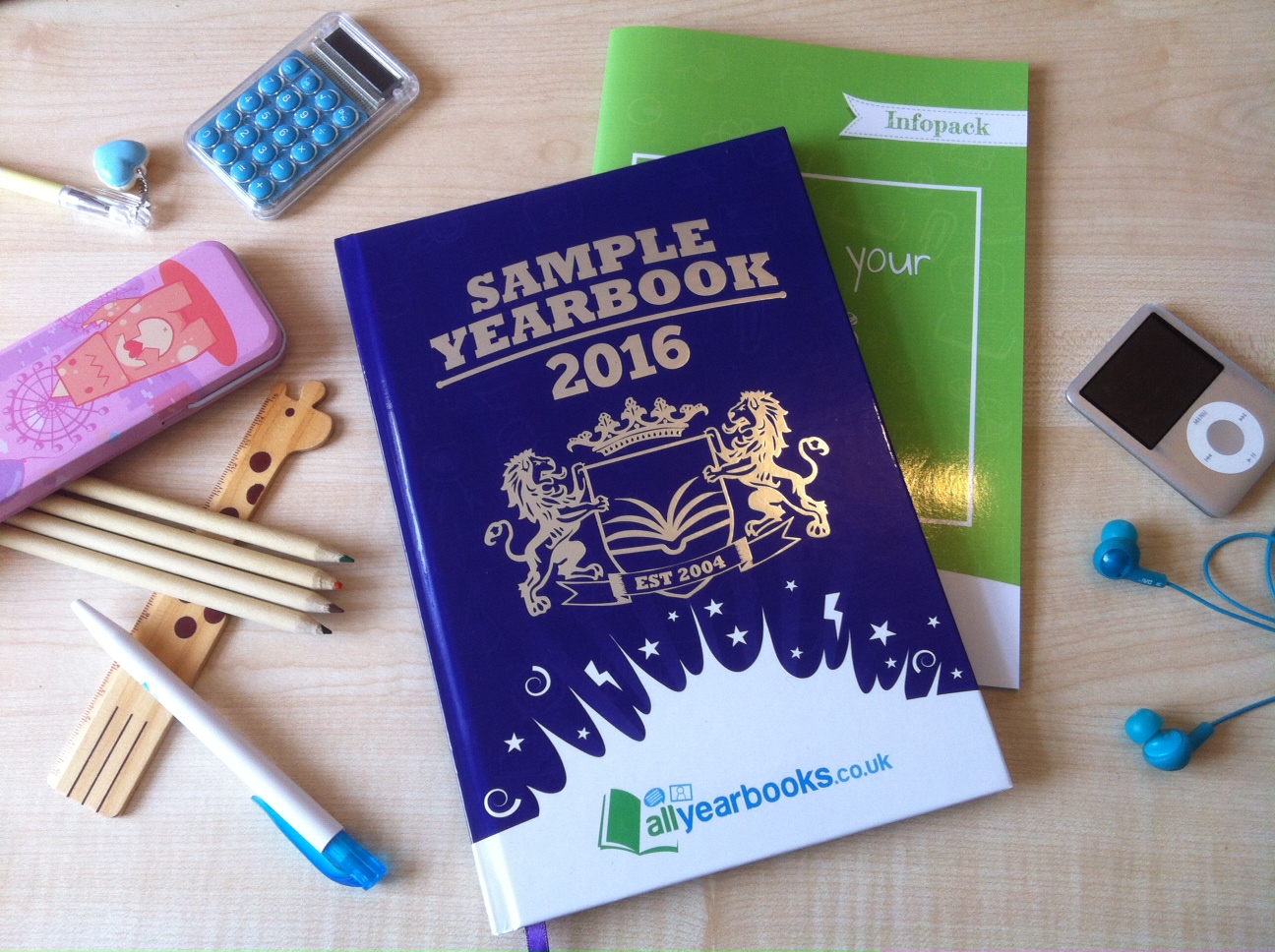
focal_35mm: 35
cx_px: 638
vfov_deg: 40.6
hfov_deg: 52.7
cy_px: 476
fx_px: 1287
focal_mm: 3.85
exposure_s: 1/50
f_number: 2.8
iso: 80
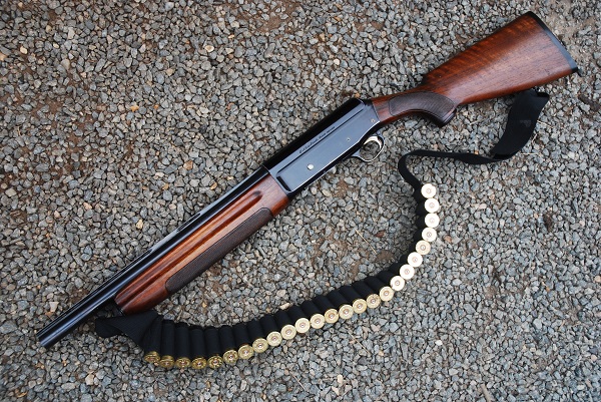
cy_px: 201
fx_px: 601
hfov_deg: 53.1
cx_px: 300
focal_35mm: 36
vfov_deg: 36.9
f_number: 5.6
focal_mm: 24
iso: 160
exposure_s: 1/125
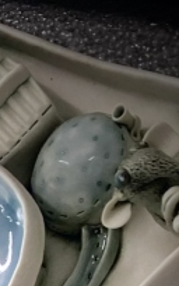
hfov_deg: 7.2
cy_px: 830
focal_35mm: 161
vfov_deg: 10.0
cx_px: -378
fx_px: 1258
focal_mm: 4.25
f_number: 1.8
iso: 100
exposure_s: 1/100
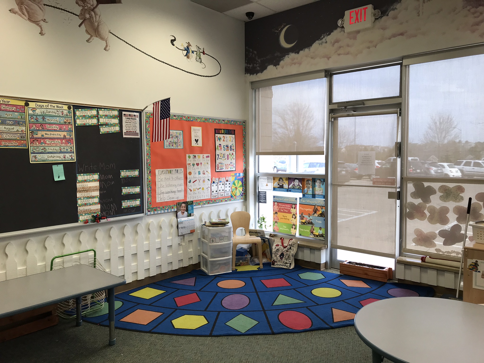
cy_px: 182
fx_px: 391
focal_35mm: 28
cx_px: 242
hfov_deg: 63.4
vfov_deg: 49.7
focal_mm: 3.99
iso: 20
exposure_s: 1/60
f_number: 1.8
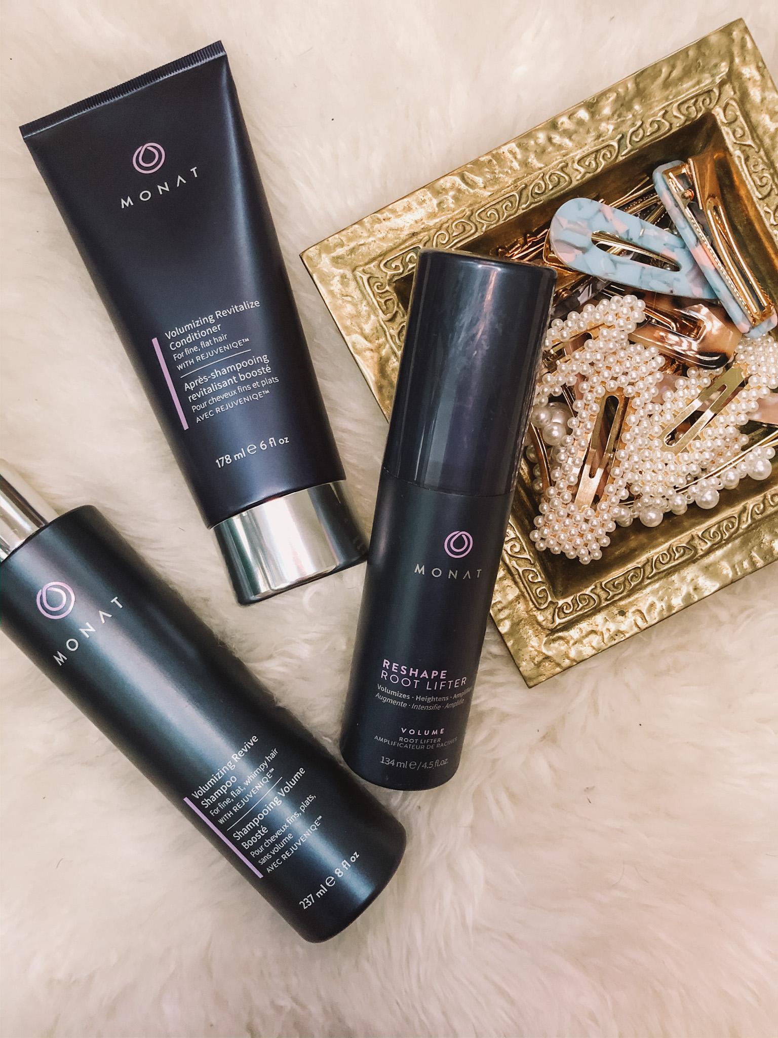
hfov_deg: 49.7
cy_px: 519
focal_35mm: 28
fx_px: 839
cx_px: 389
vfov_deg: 63.4
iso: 100
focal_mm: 4
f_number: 1.8
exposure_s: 1/15
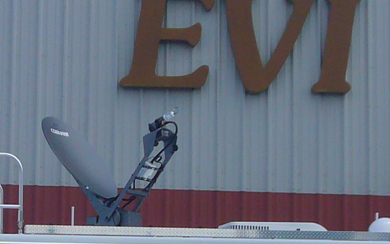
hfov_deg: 11.8
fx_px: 1871
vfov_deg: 7.4
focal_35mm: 176
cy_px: 300
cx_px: 51
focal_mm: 6.9
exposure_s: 1/250
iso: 80
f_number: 7.1
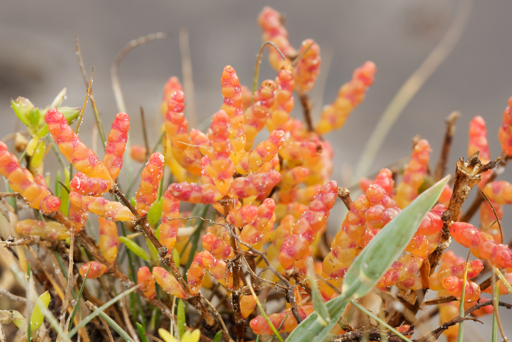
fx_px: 20301
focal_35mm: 1427
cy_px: 191
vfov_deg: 1.0
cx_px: 226
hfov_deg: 1.4
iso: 400
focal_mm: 500
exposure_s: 1/160
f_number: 7.1
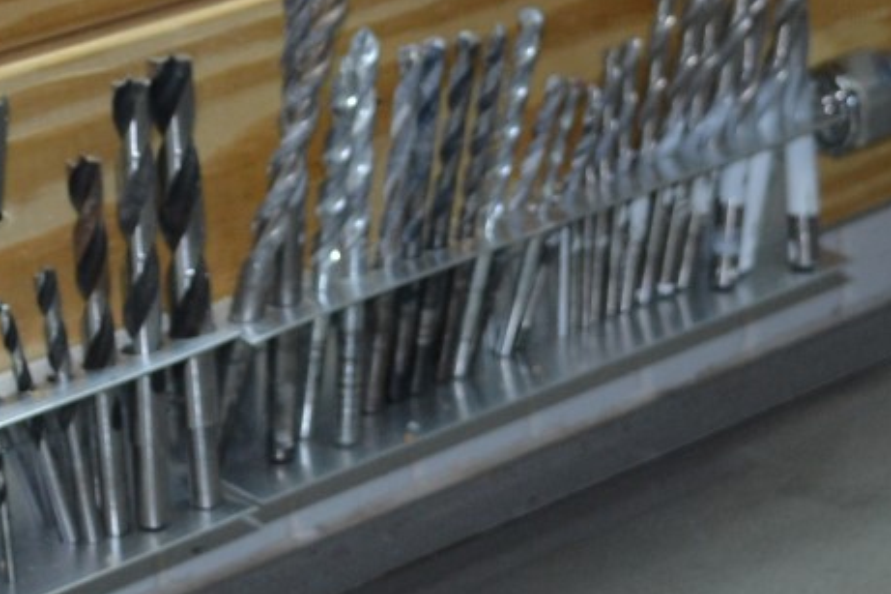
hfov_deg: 15.0
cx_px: 516
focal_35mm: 137
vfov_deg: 9.7
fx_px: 3389
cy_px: -261
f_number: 4.2
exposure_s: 1/60
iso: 450
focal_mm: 26
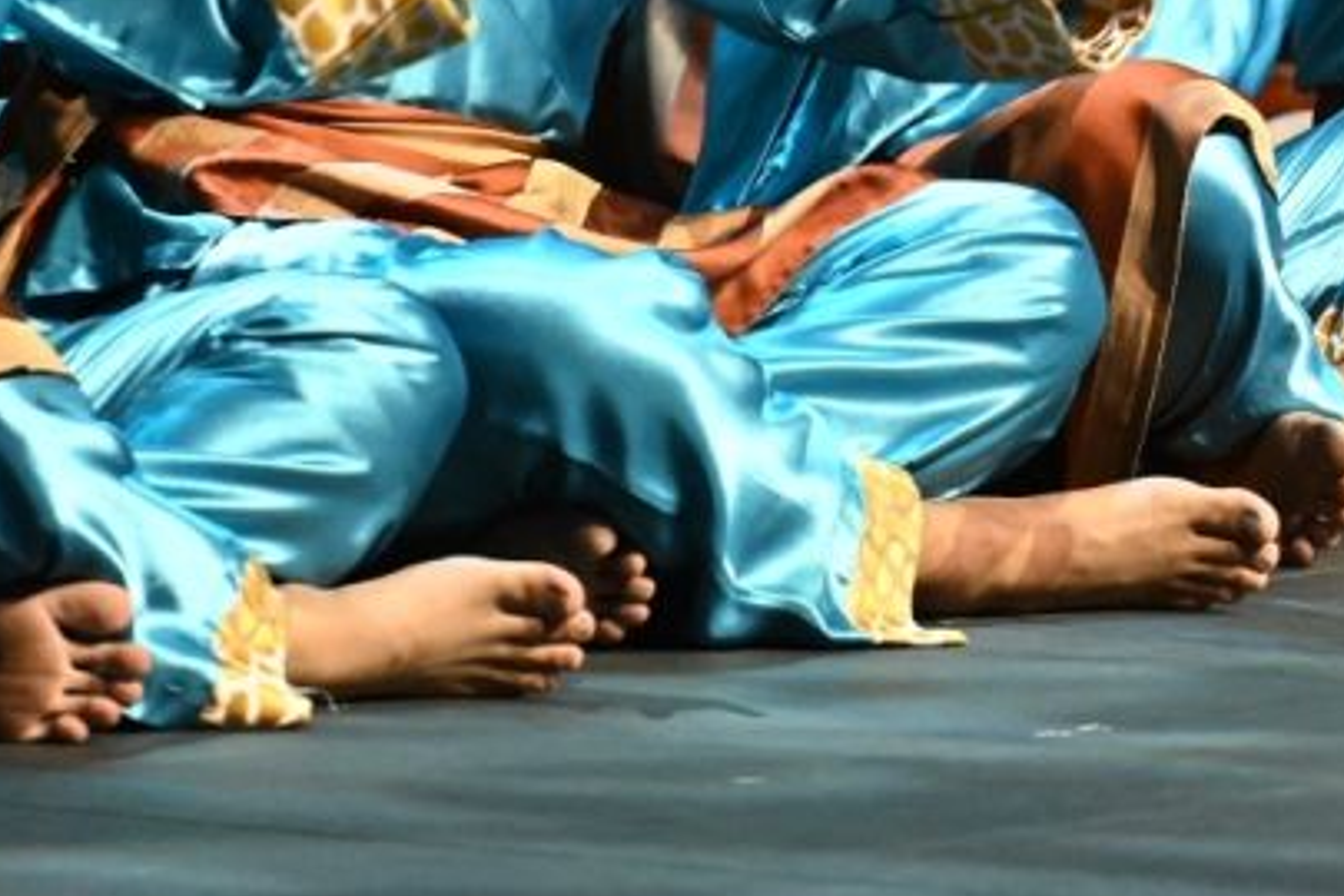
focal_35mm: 429
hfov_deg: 4.8
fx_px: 16015
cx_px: 979
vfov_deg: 3.2
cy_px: -441
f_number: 4.5
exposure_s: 1/250
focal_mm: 140
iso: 8000
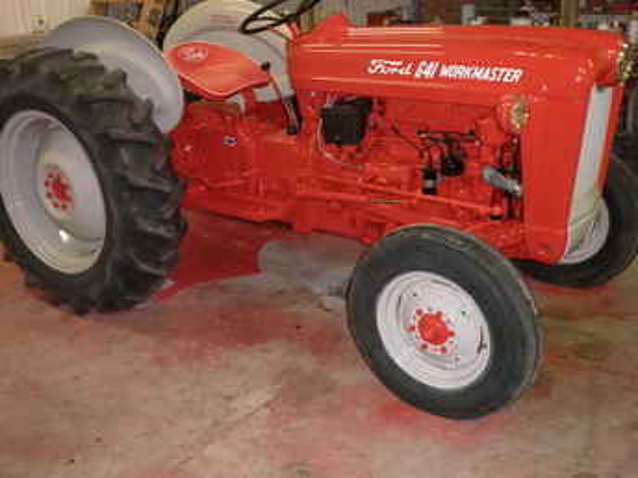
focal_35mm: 45
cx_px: 319
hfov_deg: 42.1
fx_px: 829
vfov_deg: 32.2
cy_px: 239
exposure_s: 1/60
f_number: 4.4
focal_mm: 8.2
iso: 800
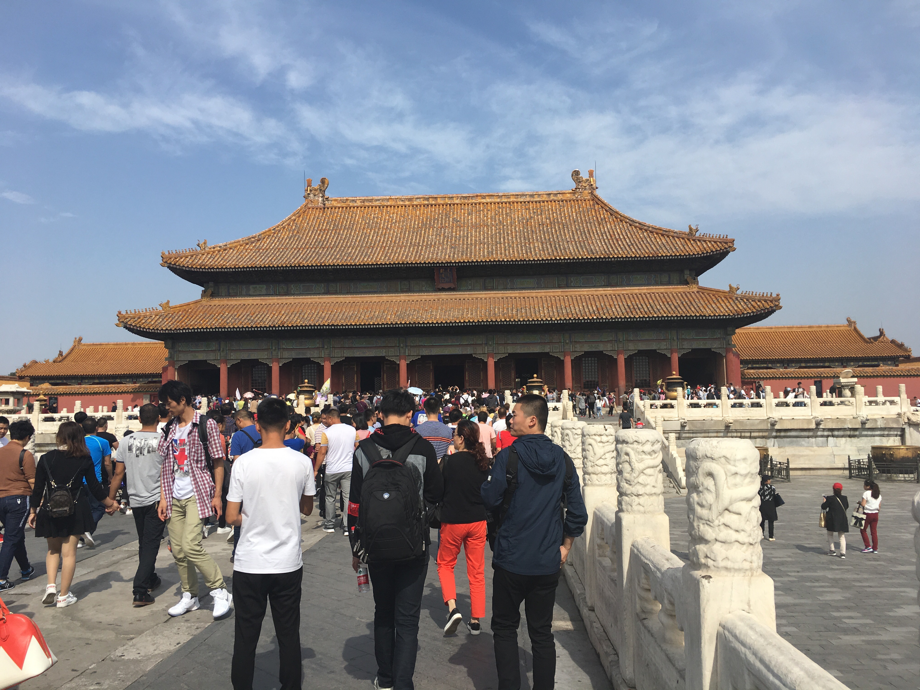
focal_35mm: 29
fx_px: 771
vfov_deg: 48.2
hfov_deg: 61.7
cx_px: 460
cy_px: 345
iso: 25
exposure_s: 1/1709
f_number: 2.2
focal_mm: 4.15
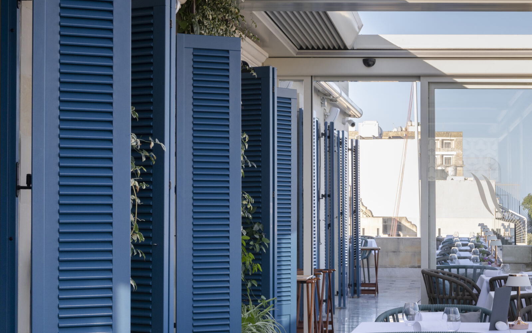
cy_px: 252
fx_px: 1233
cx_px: 416
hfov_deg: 24.0
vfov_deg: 15.3
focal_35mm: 85
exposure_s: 1/60
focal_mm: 52
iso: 200
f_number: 14
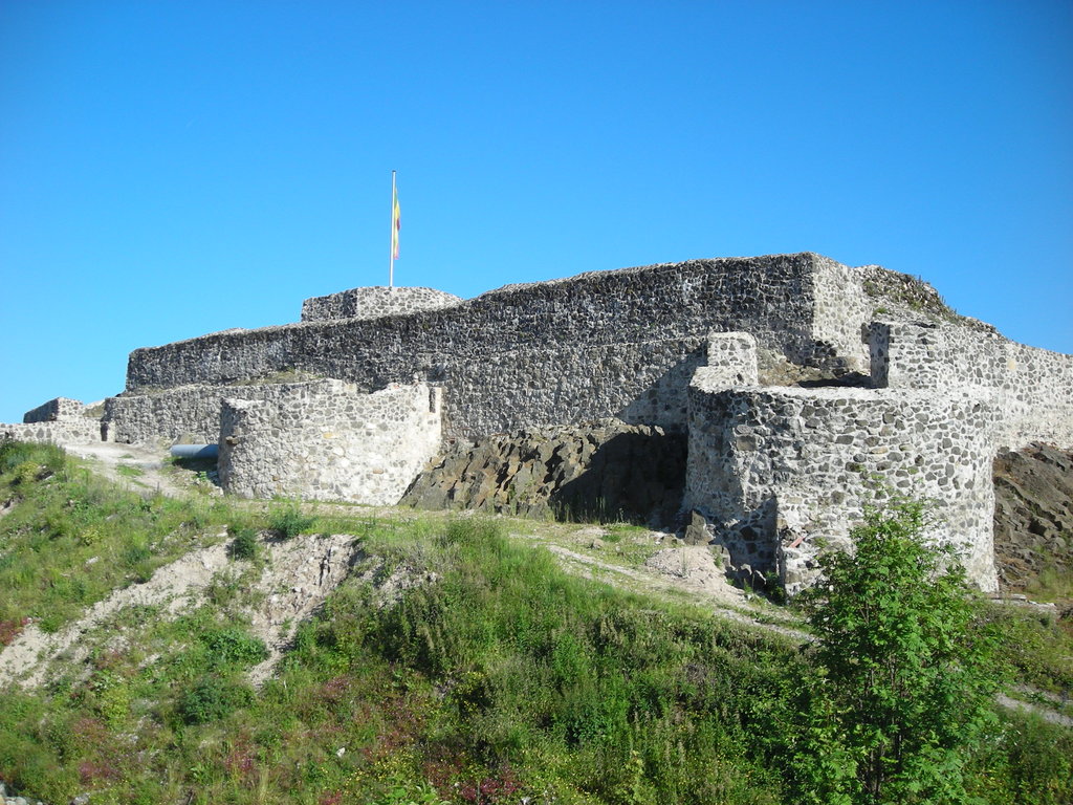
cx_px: 536
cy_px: 402
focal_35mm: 38
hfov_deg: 49.0
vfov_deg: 37.7
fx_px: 1178
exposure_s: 1/134
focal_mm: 6.3
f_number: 6.4
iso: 50
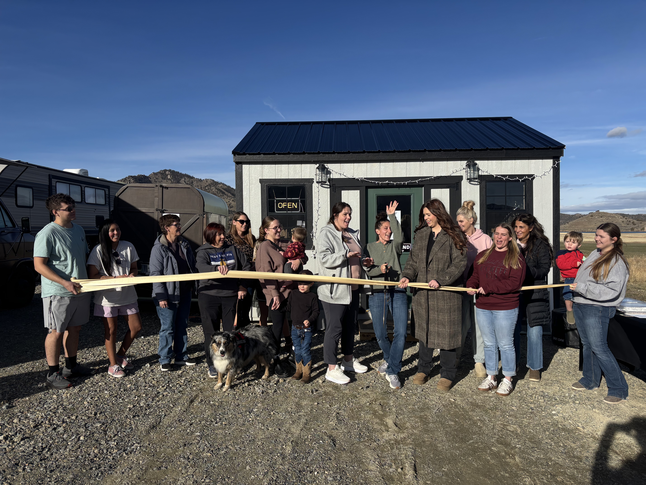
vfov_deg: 53.1
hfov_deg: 67.3
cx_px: 323
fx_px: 485
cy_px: 242
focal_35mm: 26
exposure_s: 1/3413
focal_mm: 5.96
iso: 50
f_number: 1.6
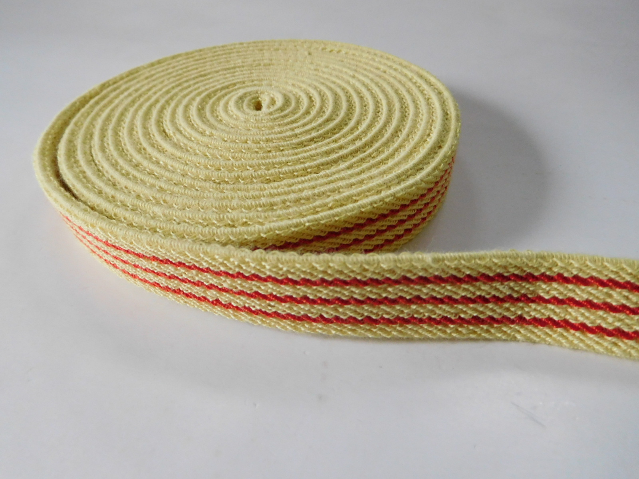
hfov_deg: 69.4
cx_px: 320
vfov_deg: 54.9
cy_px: 240
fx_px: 461
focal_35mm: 25
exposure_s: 1/30
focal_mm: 4.5
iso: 400
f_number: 3.4
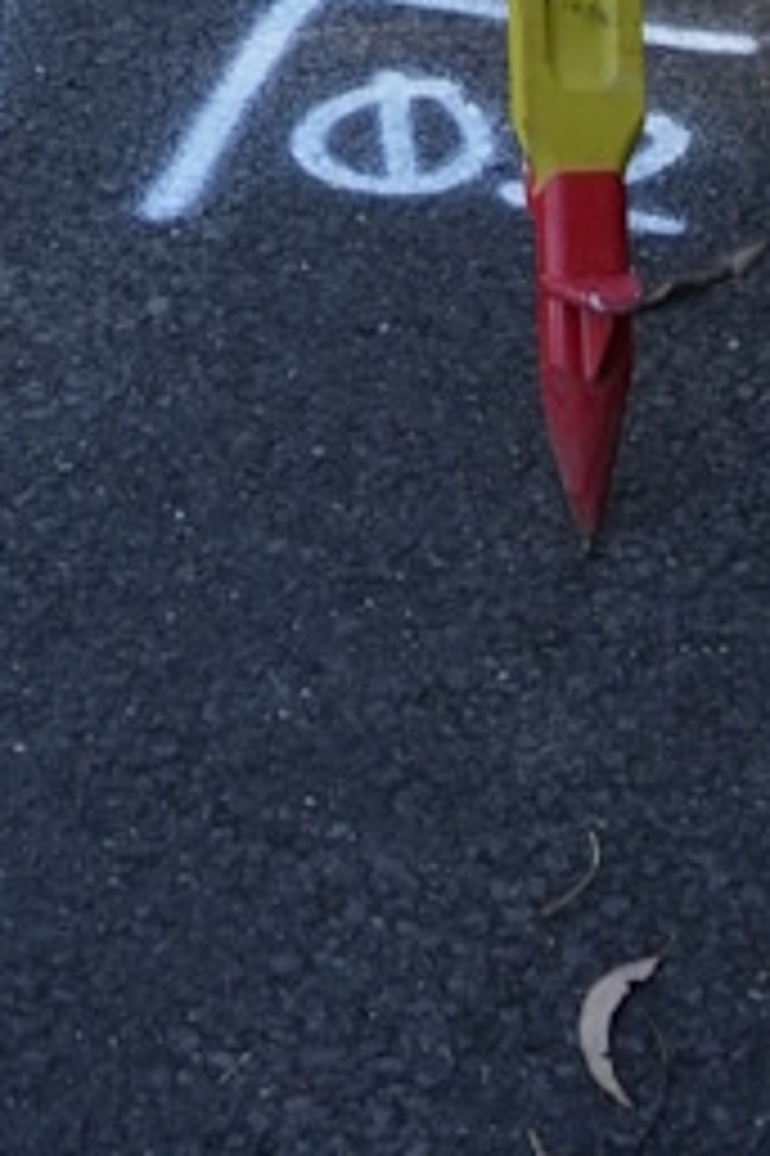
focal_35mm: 191
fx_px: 6136
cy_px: -1916
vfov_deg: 9.3
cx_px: 252
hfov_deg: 7.2
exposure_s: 1/40
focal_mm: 35
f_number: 10
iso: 250
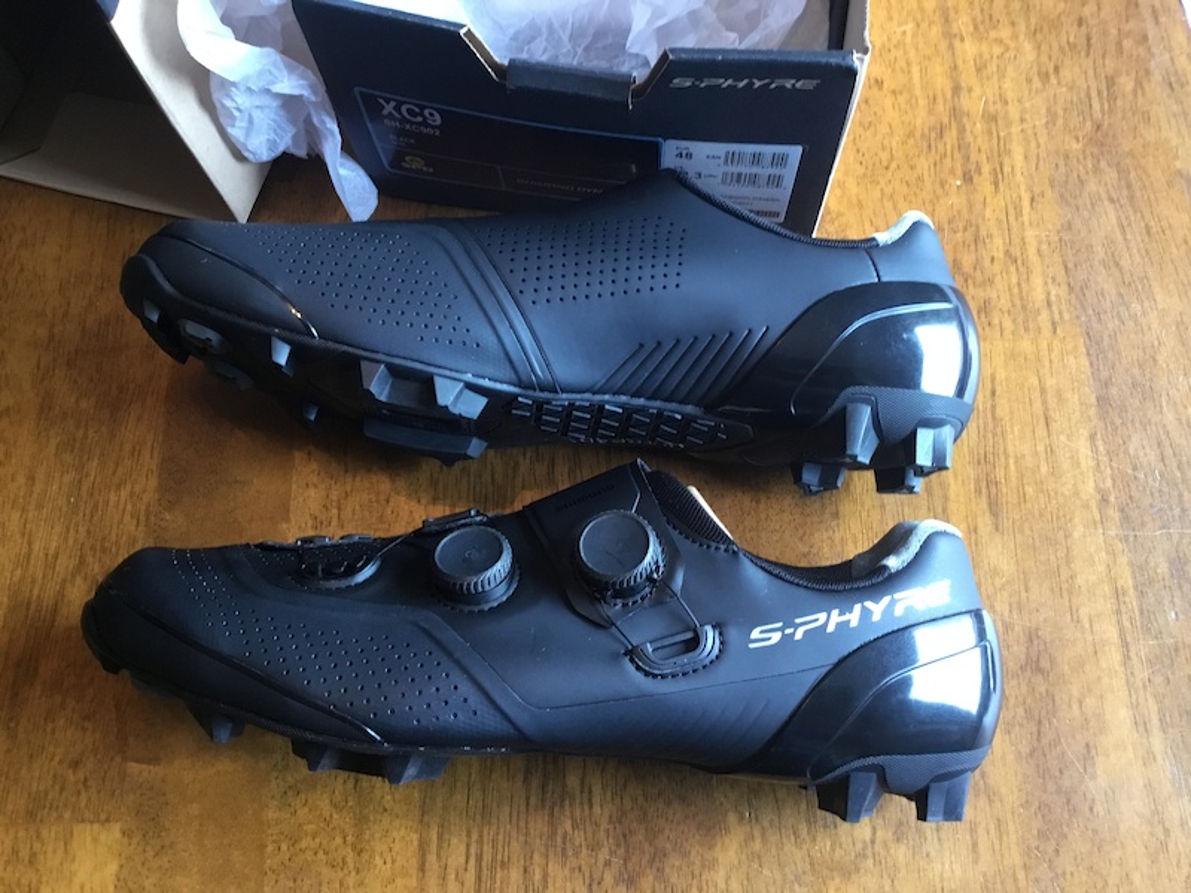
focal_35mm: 31
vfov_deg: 45.4
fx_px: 1067
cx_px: 596
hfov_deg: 58.4
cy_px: 446
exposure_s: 1/30
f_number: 2.4
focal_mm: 3.3
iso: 125
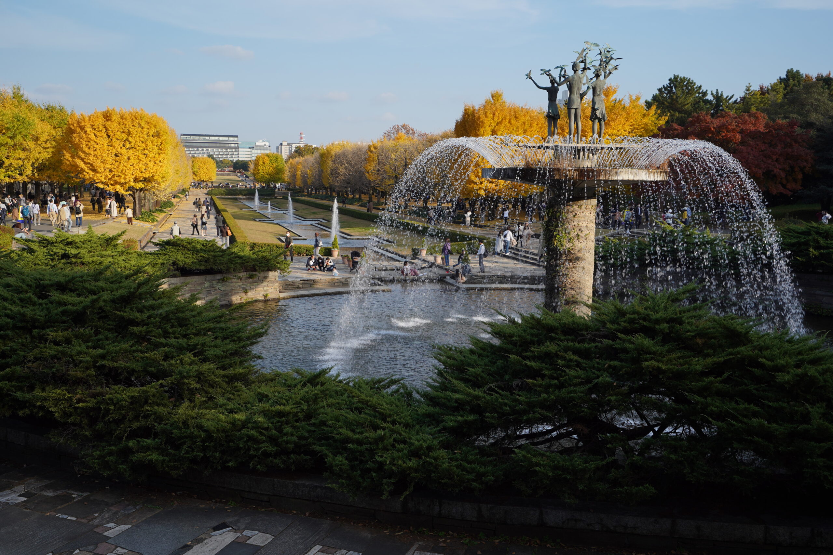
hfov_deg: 54.4
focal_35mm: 35
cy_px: 278
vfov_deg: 37.9
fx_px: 810
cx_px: 416
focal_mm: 35
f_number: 8
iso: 100
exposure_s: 1/200
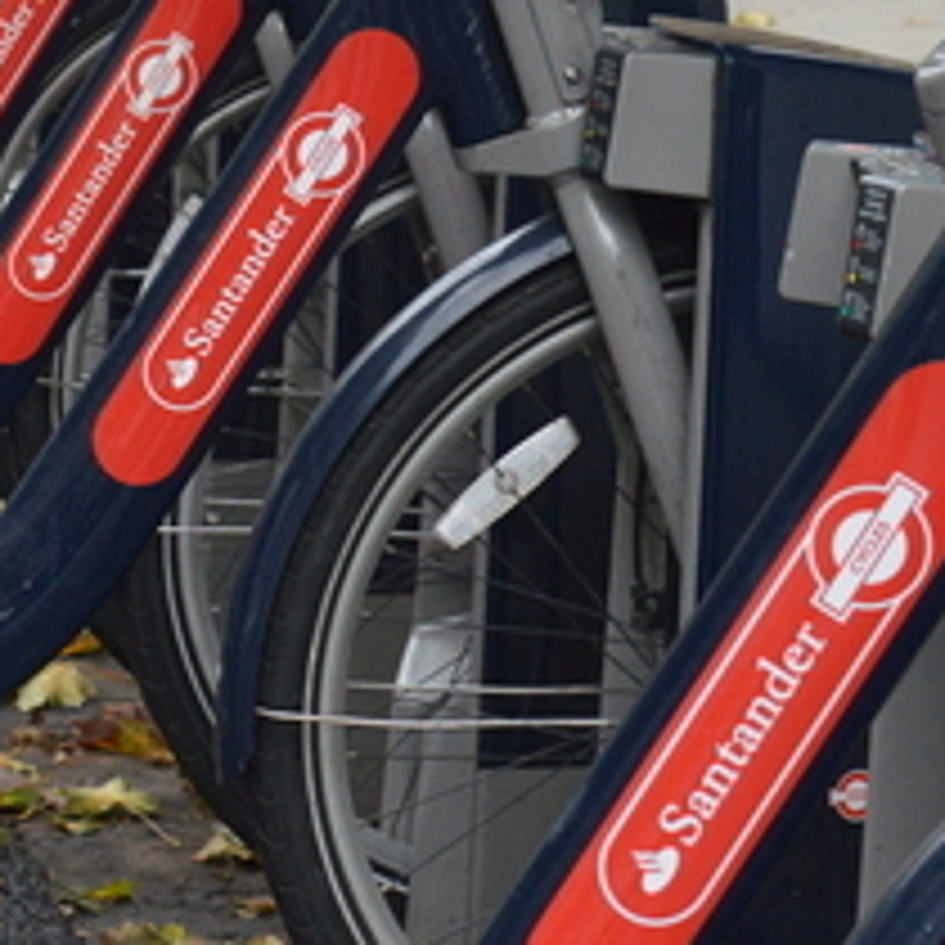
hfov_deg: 8.1
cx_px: -320
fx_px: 6548
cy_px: -11
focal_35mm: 212
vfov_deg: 8.2
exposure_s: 1/200
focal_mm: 35
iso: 800
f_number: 5
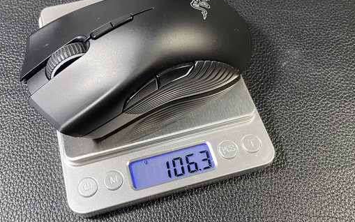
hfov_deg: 50.3
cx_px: 156
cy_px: 99
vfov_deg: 32.7
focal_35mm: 39
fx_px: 377
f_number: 1.6
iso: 80
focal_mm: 4.2
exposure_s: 1/60
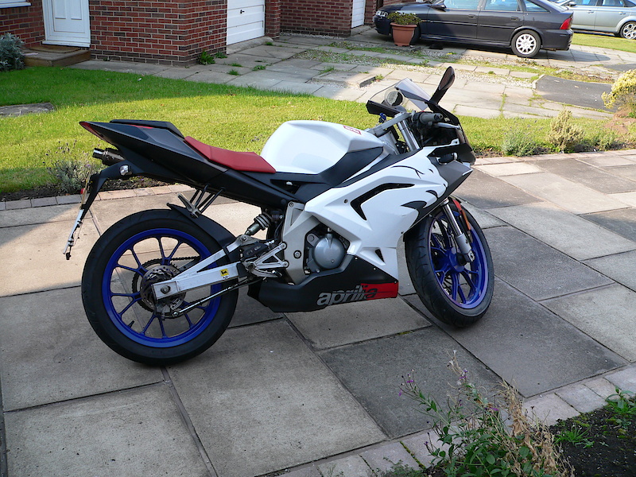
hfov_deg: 51.4
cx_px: 318
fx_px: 661
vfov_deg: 39.7
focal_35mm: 36
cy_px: 238
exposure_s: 1/320
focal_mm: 6
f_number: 2.8
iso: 80
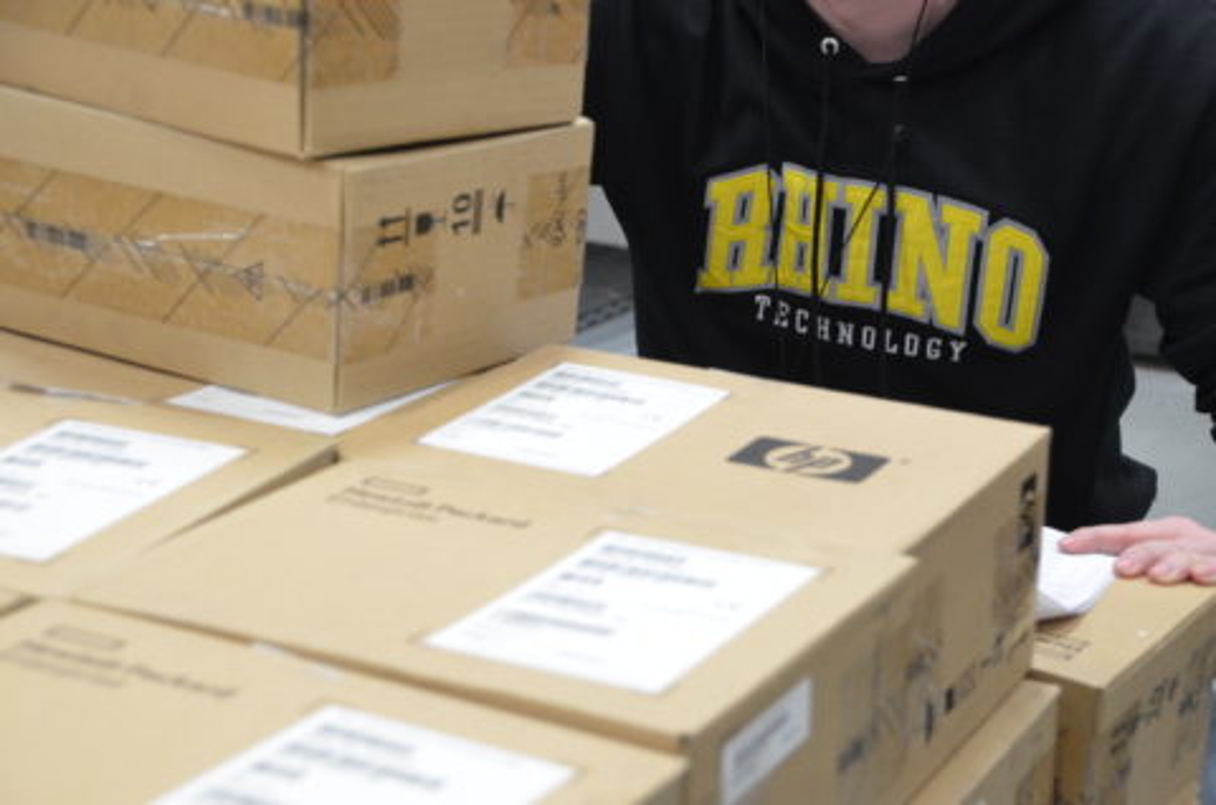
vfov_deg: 18.1
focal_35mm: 75
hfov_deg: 27.0
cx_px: 608
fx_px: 2528
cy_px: 402
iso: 2200
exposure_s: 1/30
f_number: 5
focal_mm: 50
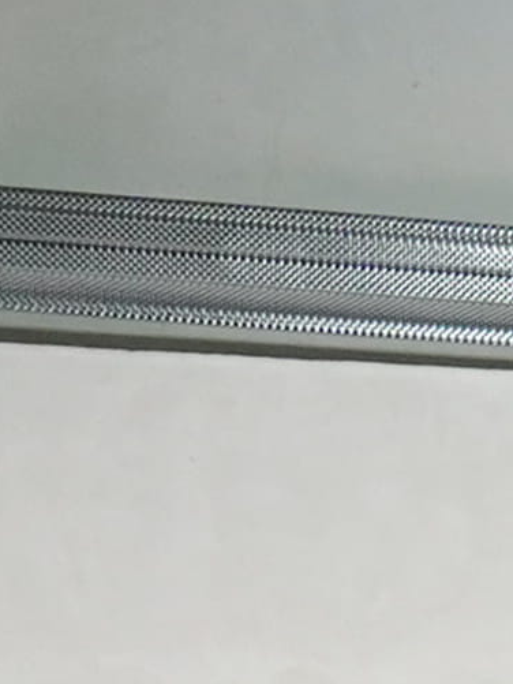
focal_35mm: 334
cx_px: 2448
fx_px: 6597
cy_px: 2498
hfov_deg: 4.0
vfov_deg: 5.4
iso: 1600
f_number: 5
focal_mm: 29
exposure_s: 1/125
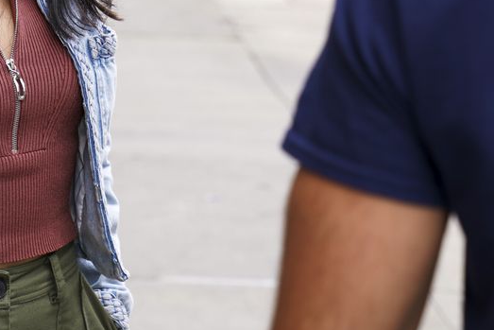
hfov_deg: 13.8
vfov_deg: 9.2
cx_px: 214
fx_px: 2045
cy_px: -7
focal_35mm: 149
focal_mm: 65
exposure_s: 1/250
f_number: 4
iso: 100
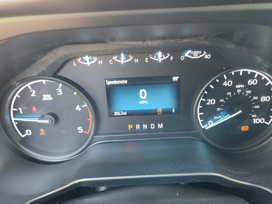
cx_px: 144
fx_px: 196
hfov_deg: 69.3
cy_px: 96
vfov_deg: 54.8
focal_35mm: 25
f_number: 1.8
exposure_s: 1/120
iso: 400
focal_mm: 5.4
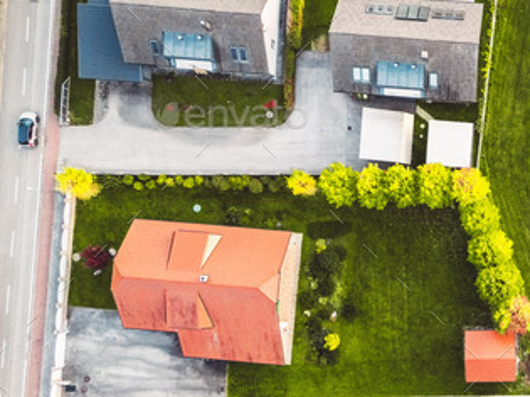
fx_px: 689
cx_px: 480
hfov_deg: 39.0
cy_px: 236
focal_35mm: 45
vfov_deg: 32.1
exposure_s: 1/100
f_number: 1.7
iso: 400
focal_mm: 6.72
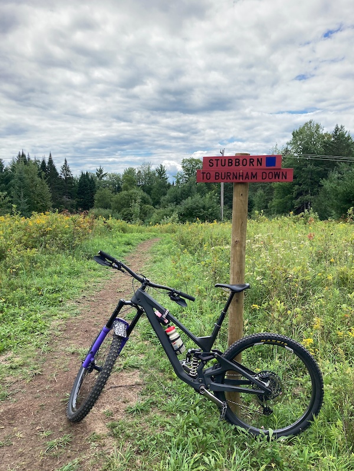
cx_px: 177
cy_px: 236
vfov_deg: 63.4
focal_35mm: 28
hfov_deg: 49.7
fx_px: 382
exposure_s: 1/648
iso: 20
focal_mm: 3.99
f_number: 1.8
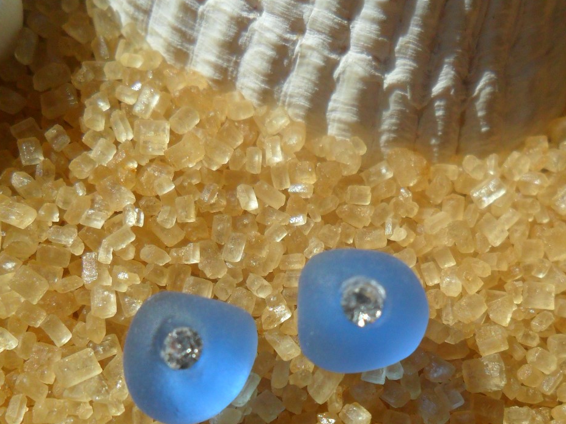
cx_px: 306
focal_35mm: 42
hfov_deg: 44.8
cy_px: 292
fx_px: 687
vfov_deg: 33.9
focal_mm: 4.9
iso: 100
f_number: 8.9
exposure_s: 1/250
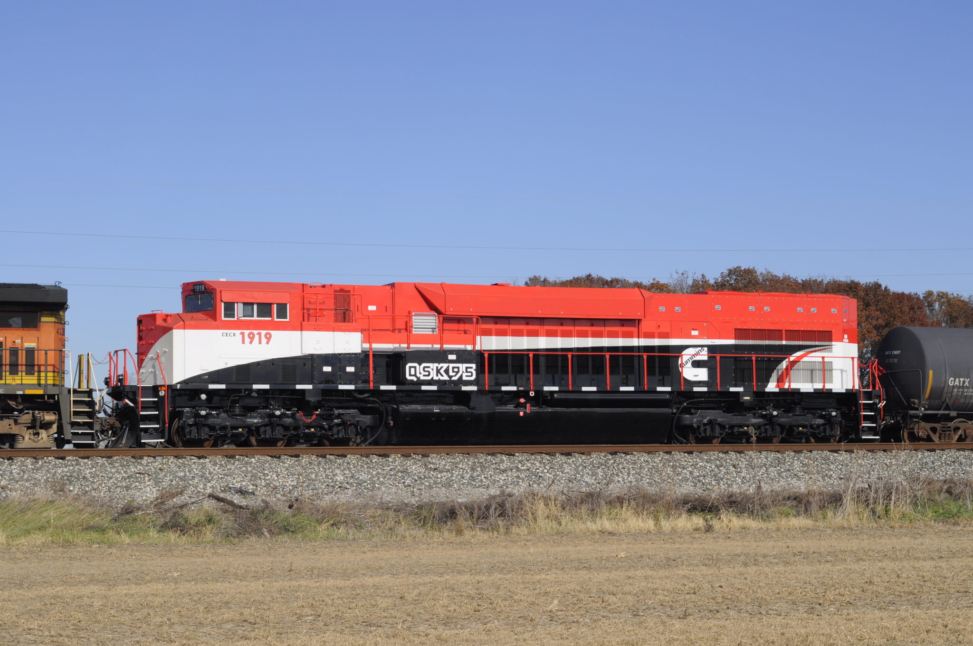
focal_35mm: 78
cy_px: 323
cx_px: 486
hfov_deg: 26.0
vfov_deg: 17.4
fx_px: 2105
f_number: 8
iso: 200
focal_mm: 52
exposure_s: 1/800
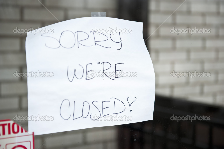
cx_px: 112
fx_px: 435
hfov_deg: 28.9
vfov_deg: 19.4
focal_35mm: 70
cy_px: 74
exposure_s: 1/400
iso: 200
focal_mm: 70
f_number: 2.8
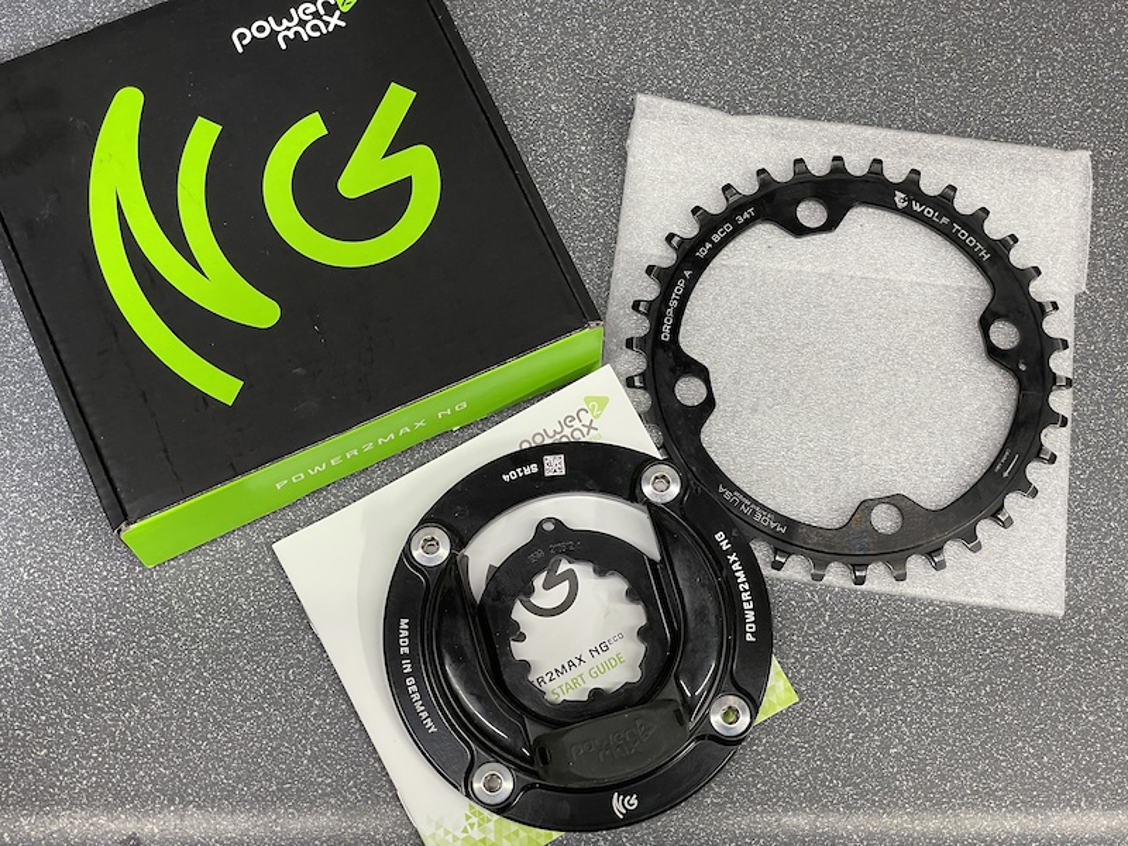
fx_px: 1694
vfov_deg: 28.0
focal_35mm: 52
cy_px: 423
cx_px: 564
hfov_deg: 36.8
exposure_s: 1/120
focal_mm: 6
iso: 200
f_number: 2
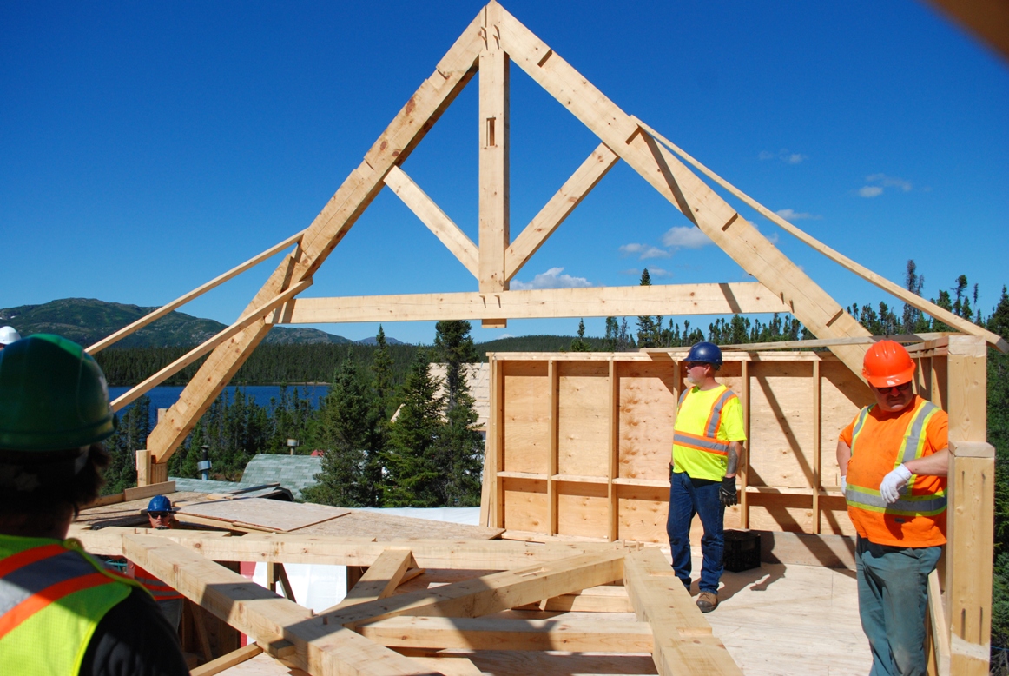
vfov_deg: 48.1
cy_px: 338
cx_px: 504
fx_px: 758
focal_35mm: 27
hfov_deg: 67.3
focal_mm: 18
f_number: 5.6
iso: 400
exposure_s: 1/2500
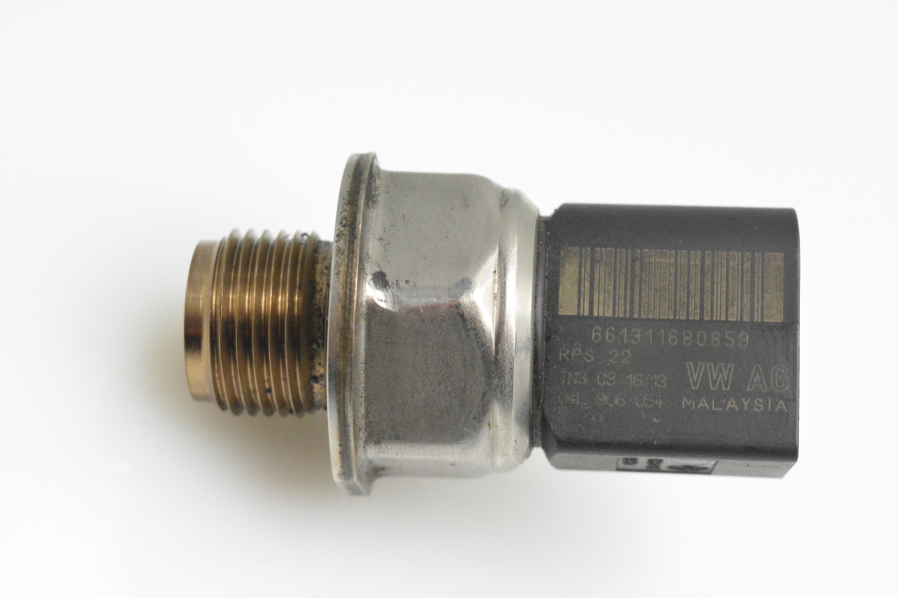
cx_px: 449
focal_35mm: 82
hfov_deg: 24.6
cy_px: 299
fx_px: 2057
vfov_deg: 16.5
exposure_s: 1/500
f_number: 11
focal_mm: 55
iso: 6400
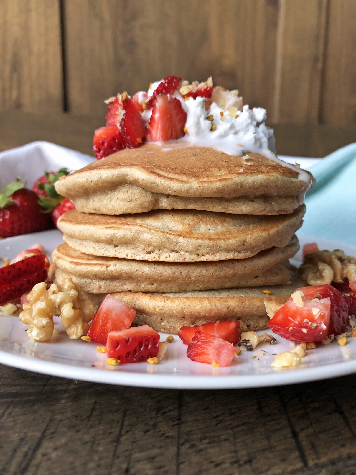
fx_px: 384
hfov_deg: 49.7
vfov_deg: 63.4
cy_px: 238
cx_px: 178
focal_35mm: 28
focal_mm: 3.99
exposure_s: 1/15
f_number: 1.8
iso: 50
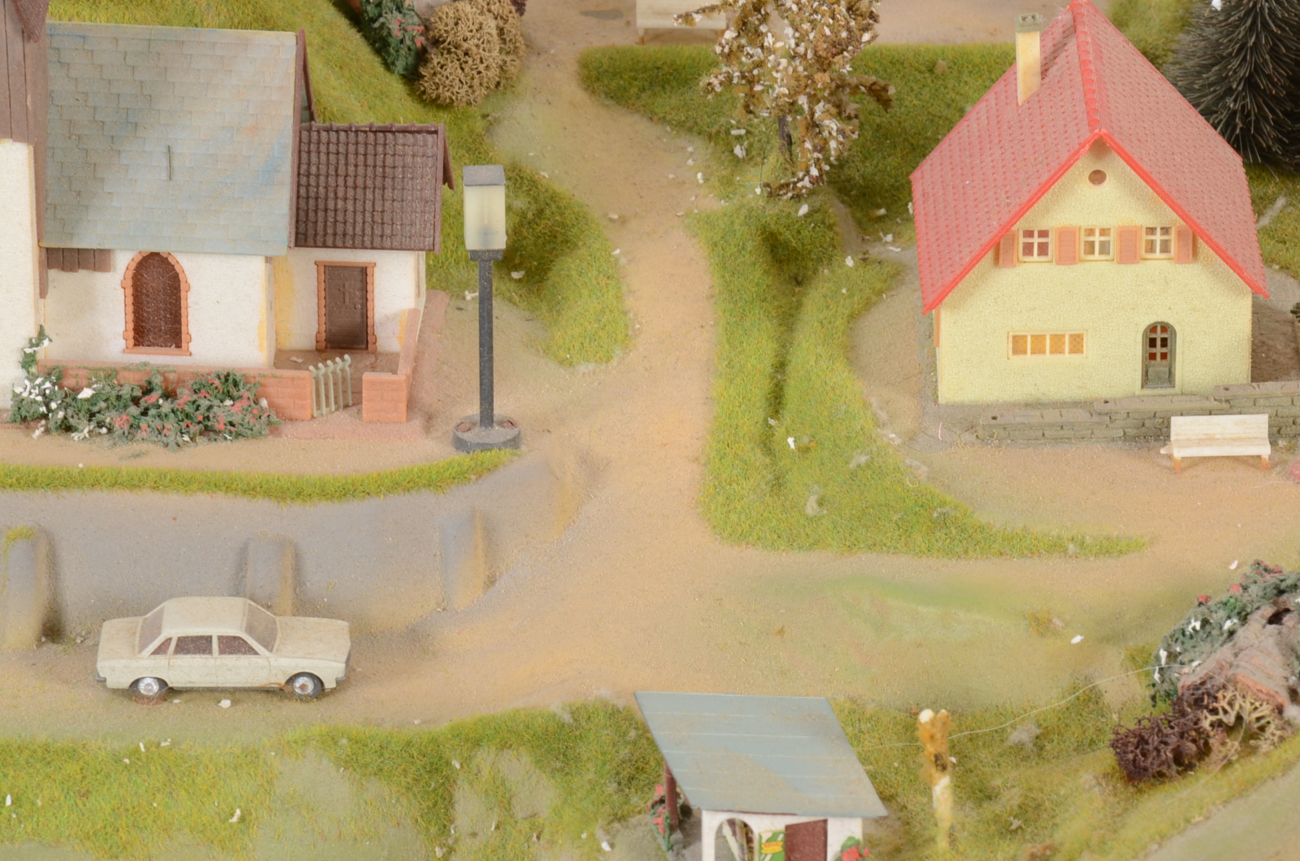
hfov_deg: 10.4
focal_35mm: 199
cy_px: 499
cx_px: 804
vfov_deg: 6.9
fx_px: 7158
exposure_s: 1/100
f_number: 13
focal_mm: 105
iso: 125
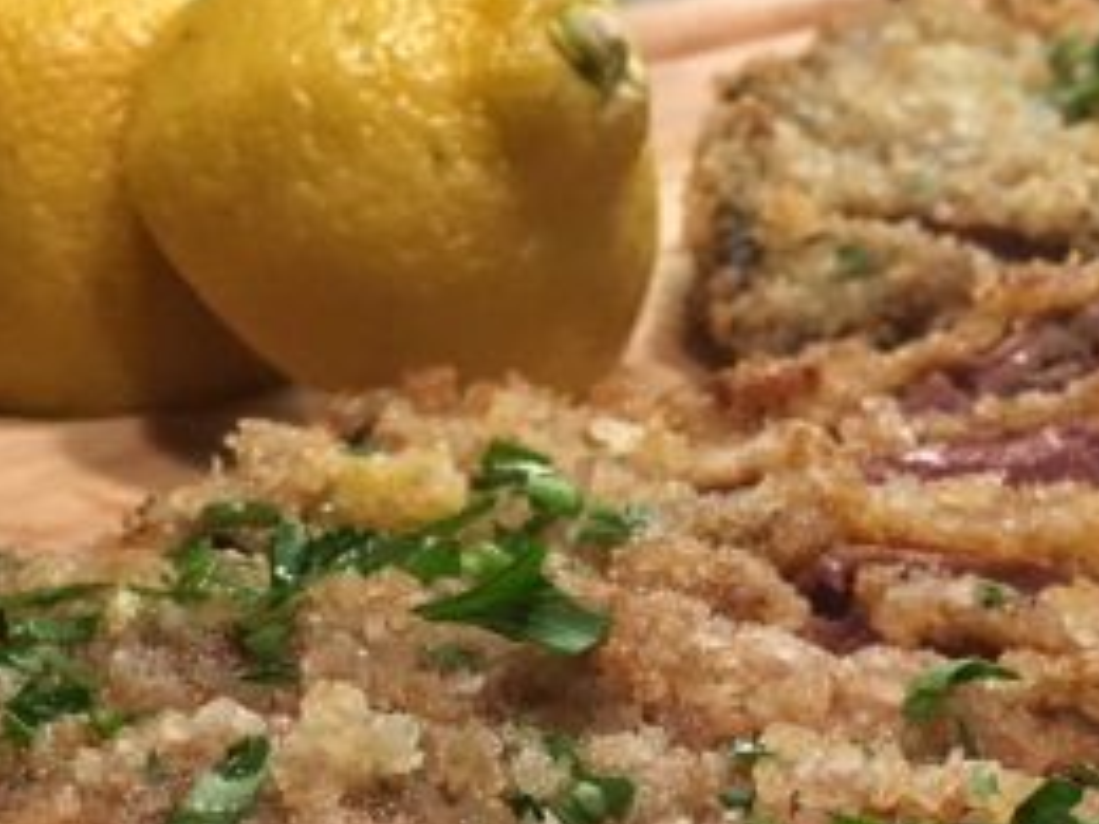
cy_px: 862
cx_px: 579
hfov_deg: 29.0
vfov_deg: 21.0
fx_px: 2127
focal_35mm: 67
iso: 160
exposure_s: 1/30
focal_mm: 4.15
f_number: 2.2
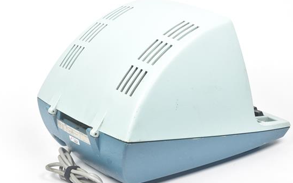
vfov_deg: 18.3
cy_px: 104
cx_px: 160
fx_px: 567
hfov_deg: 29.0
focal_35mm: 71
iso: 200
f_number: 13
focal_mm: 42
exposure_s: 1/200
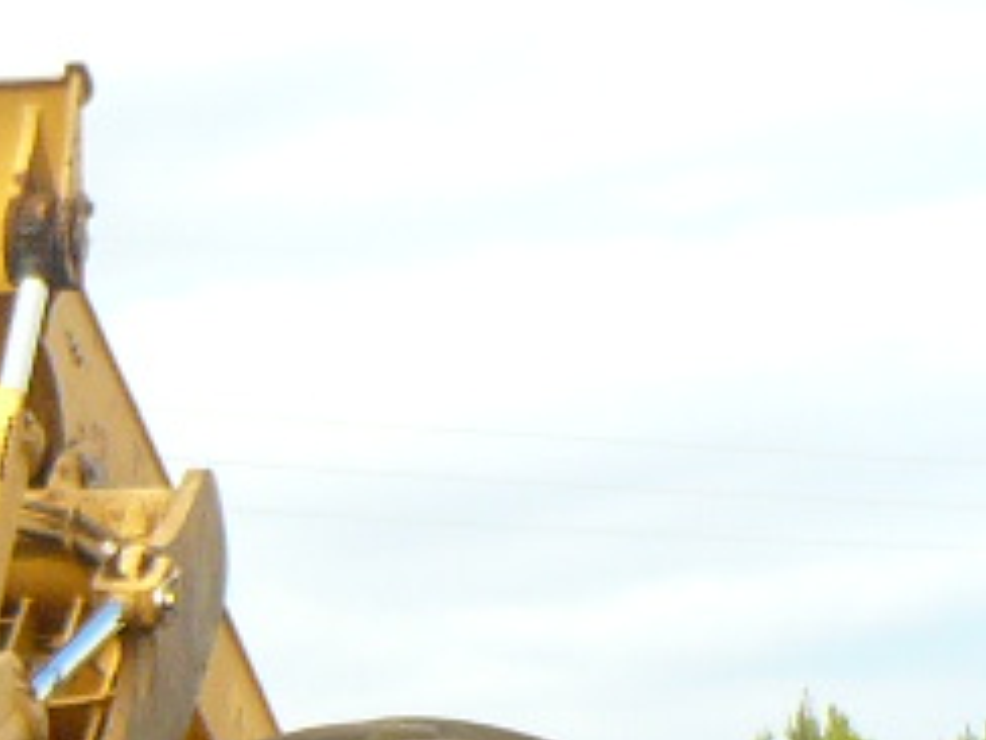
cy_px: 1003
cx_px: -1204
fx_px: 5526
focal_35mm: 194
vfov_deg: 7.6
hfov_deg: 9.3
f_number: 2.8
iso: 100
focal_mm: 6.1
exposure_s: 1/500
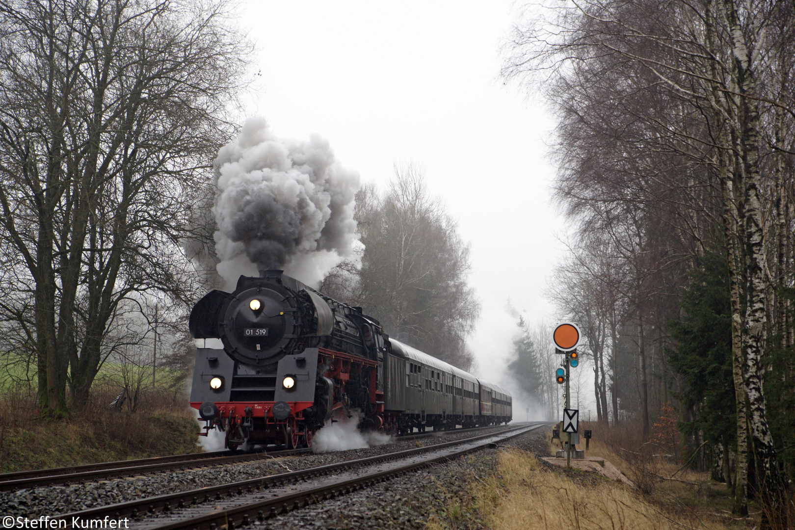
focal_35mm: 70
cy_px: 265
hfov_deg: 28.8
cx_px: 398
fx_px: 1546
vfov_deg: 19.5
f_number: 4
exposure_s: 1/200
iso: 800
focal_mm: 70
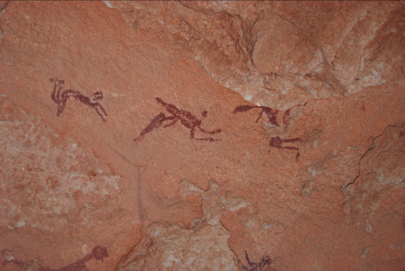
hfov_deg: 17.0
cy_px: 136
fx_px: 1352
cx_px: 202
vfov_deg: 11.5
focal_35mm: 120
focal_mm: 80
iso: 200
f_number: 4.5
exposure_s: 1/60
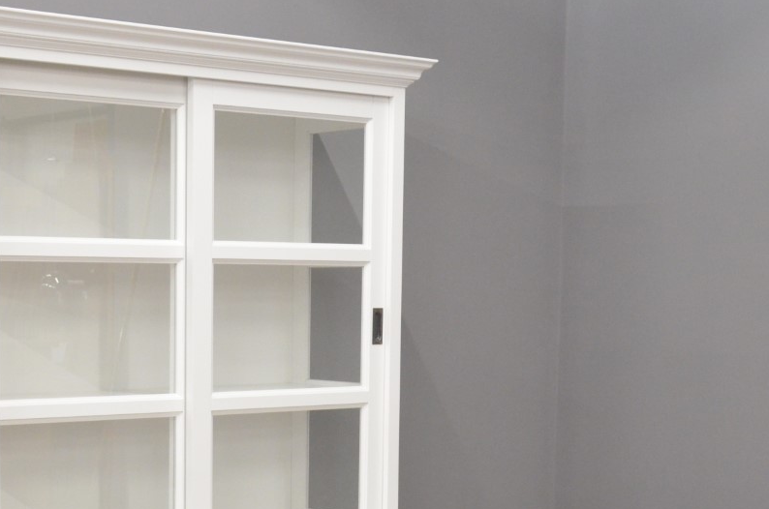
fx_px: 1642
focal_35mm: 77
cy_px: 487
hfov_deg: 26.0
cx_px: 181
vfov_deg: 17.3
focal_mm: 25
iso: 2800
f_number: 4
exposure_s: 1/30
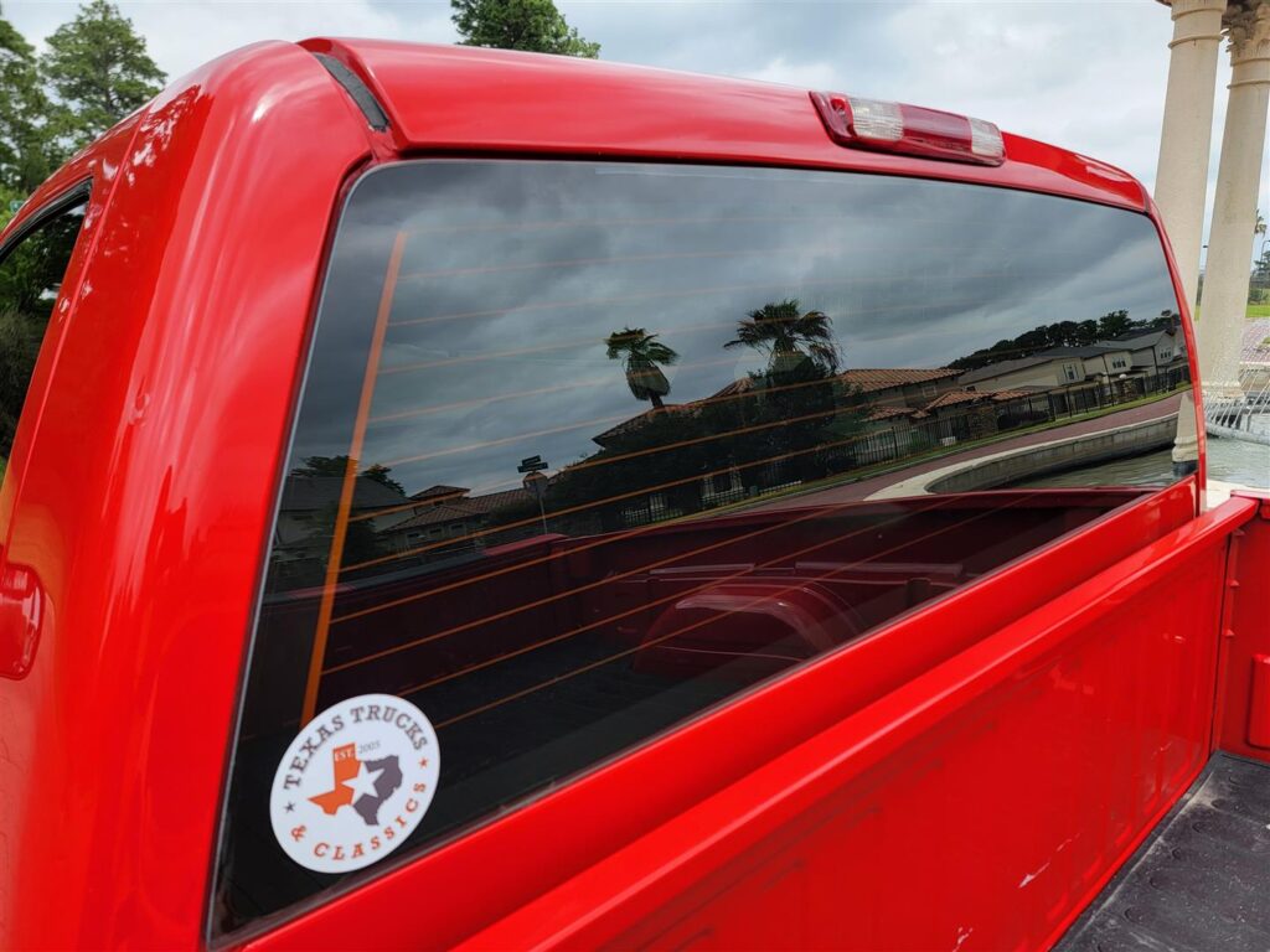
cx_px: 635
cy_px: 476
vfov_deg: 56.8
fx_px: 881
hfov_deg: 71.6
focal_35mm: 24
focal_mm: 6.7
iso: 16
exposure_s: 1/362
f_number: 1.8
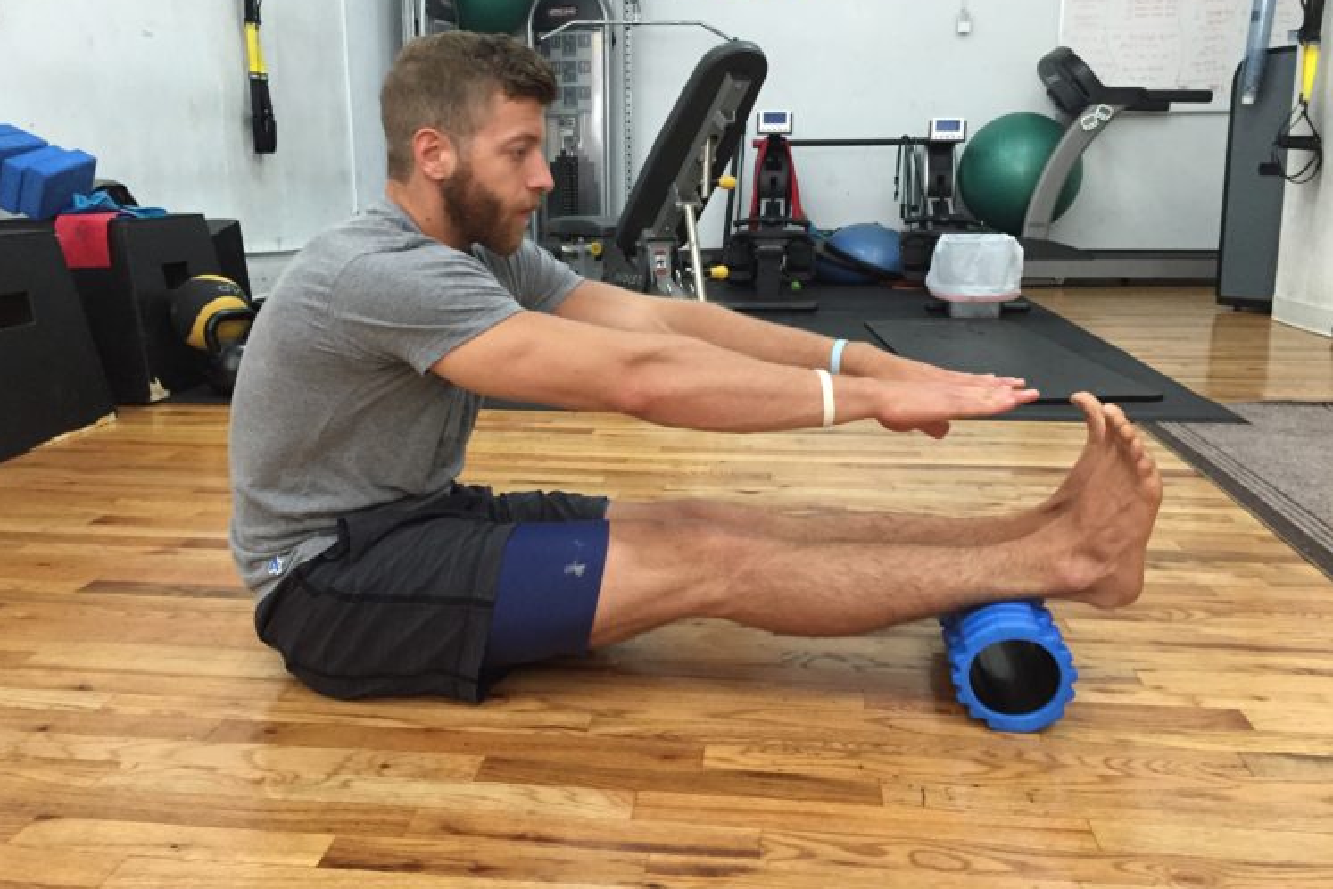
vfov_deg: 42.3
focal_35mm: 31
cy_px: 403
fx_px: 1148
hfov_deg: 60.3
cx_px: 650
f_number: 2.2
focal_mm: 4.15
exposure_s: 1/30
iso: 200
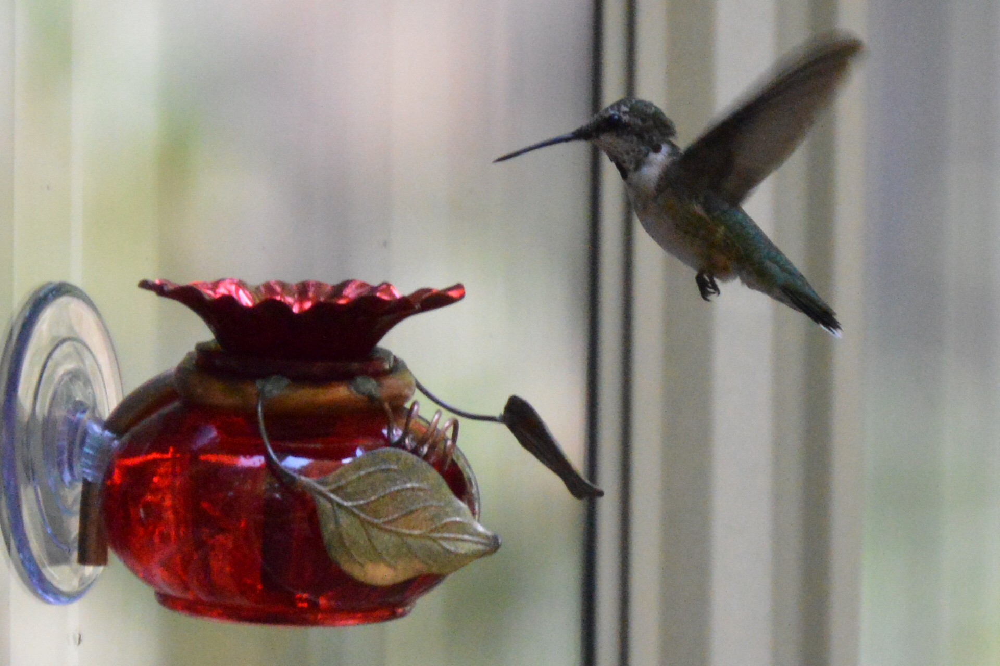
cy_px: 333
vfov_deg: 5.9
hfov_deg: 8.9
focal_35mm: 232
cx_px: 500
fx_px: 6458
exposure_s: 1/500
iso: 2800
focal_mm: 155
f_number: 5.3
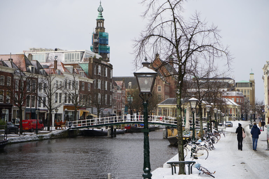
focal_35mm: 64
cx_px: 134
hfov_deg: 31.4
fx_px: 478
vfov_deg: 21.2
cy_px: 90
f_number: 10
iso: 100
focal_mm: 64
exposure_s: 1/125
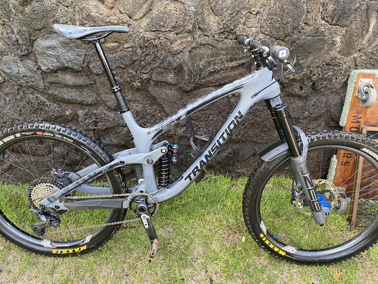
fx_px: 284
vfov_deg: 53.1
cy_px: 142
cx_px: 189
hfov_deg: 67.3
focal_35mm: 26
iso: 125
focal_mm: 4.25
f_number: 1.8
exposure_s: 1/111
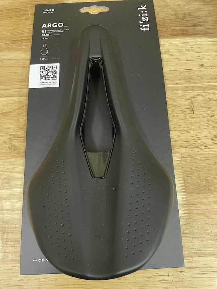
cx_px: 108
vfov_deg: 67.3
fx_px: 217
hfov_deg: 53.1
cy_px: 144
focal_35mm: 26
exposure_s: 1/60
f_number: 1.6
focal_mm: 4.2
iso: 125
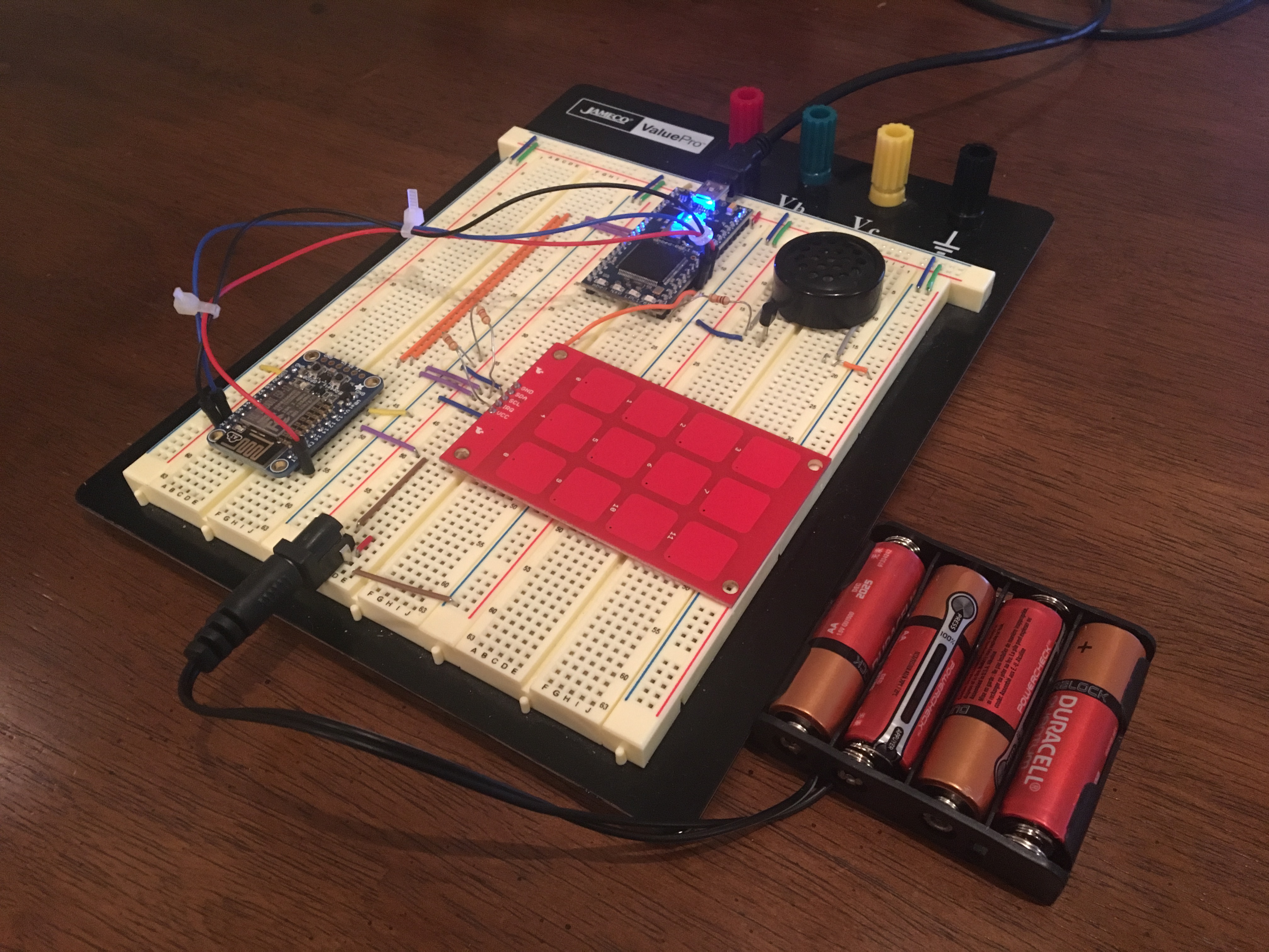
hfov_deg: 61.7
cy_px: 476
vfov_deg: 48.2
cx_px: 634
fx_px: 1063
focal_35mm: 29
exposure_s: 1/15
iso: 400
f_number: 2.2
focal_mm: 4.15
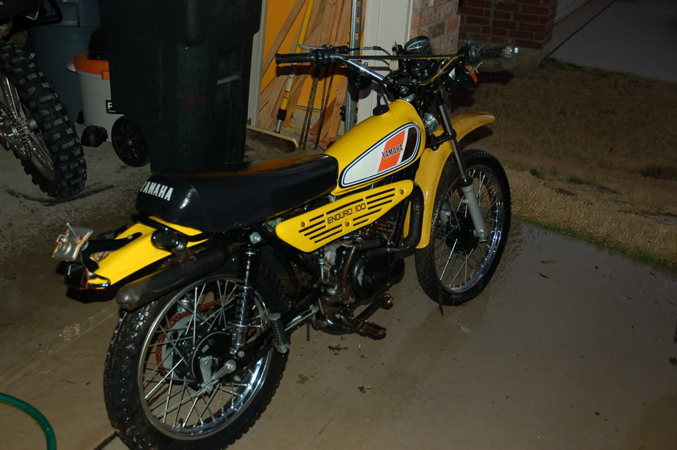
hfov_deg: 51.3
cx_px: 338
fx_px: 705
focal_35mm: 38
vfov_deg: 35.4
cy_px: 225
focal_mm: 25
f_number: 3.8
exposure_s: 1/60
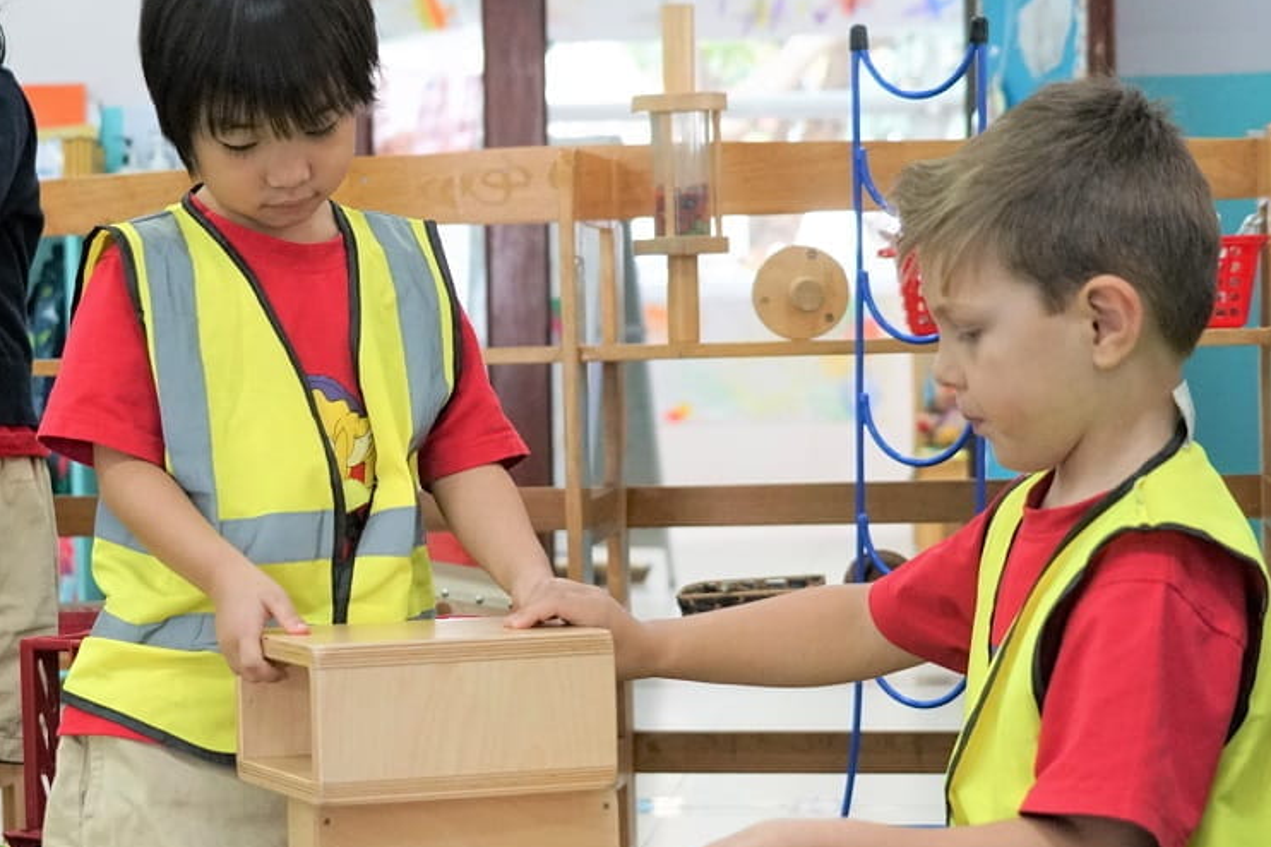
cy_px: 401
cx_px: 442
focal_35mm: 66
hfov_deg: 30.3
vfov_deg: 20.6
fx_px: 2329
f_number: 4.5
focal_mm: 49
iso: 3200
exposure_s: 1/160
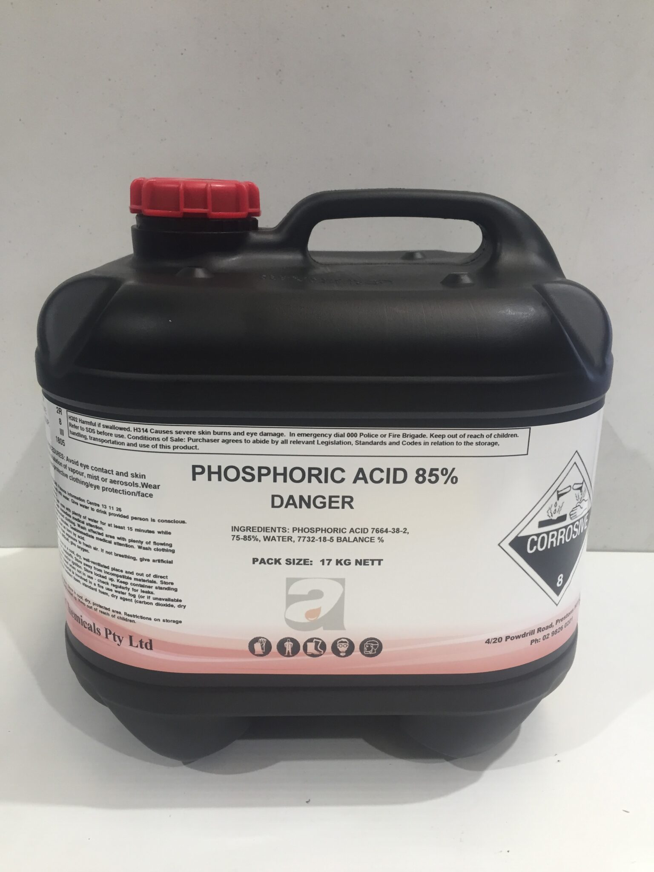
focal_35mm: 29
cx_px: 327
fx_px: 731
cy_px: 436
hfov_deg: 48.2
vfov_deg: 61.7
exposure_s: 1/33
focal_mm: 4.15
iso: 40
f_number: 2.2
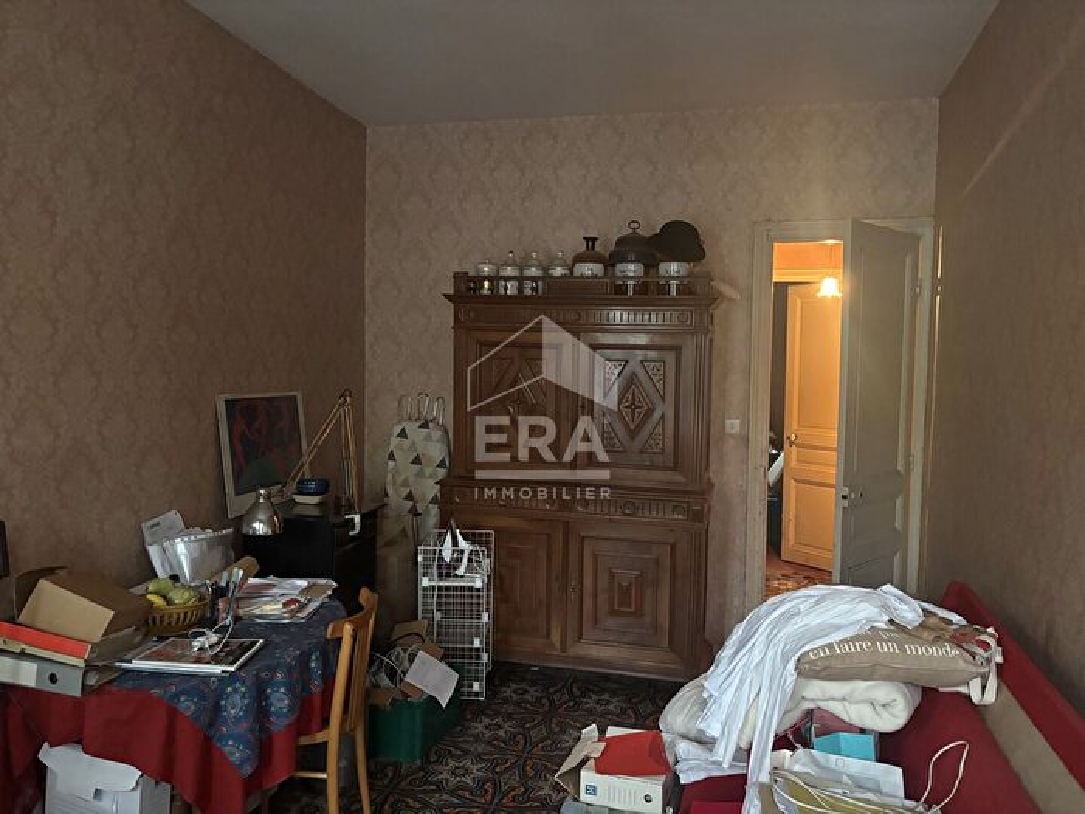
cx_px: 542
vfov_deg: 53.1
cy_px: 407
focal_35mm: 26
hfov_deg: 67.3
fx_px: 815
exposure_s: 1/25
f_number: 1.6
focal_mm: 5.96
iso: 800
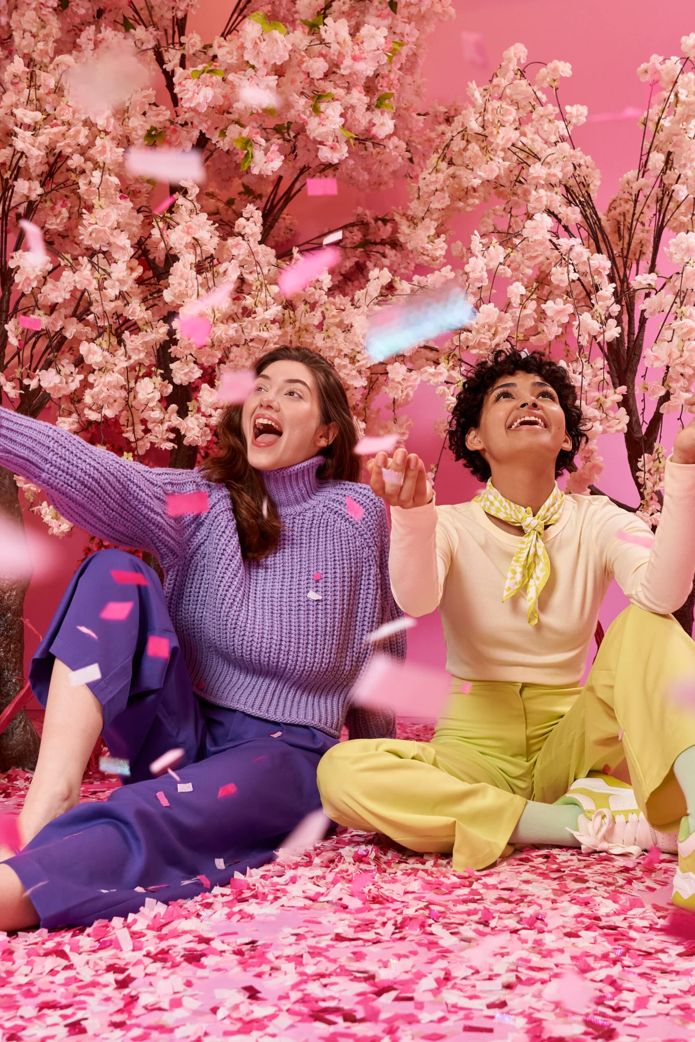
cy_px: 521
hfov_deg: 36.9
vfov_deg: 53.1
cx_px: 348
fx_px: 1042
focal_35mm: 36
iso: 500
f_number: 4.5
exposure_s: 1/100
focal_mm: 24
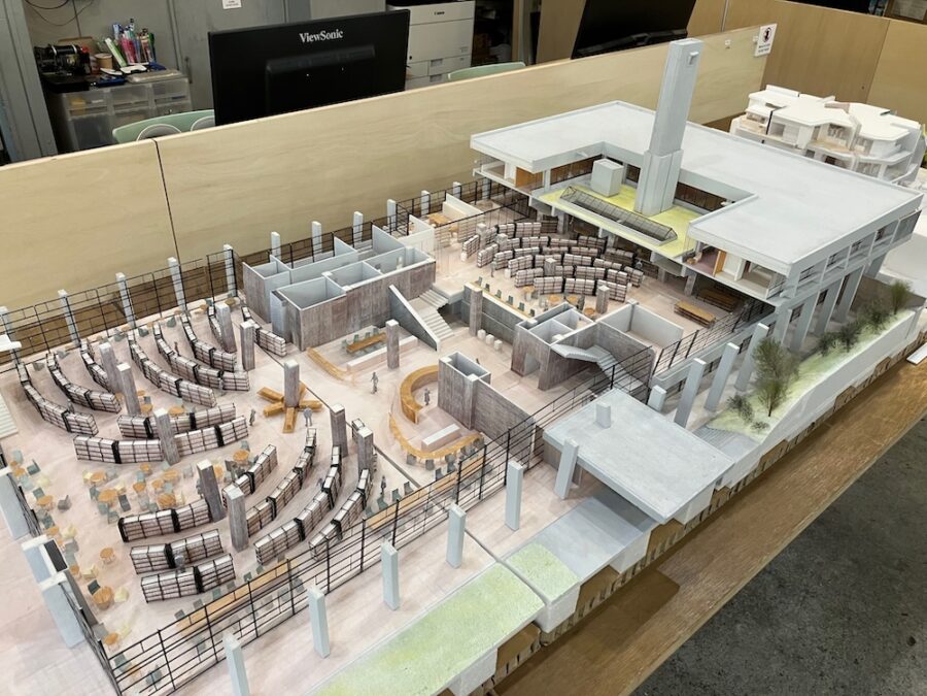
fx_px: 750
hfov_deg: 63.4
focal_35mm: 28
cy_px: 348
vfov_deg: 49.7
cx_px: 464
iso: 80
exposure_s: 1/50
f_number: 1.8
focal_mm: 3.99
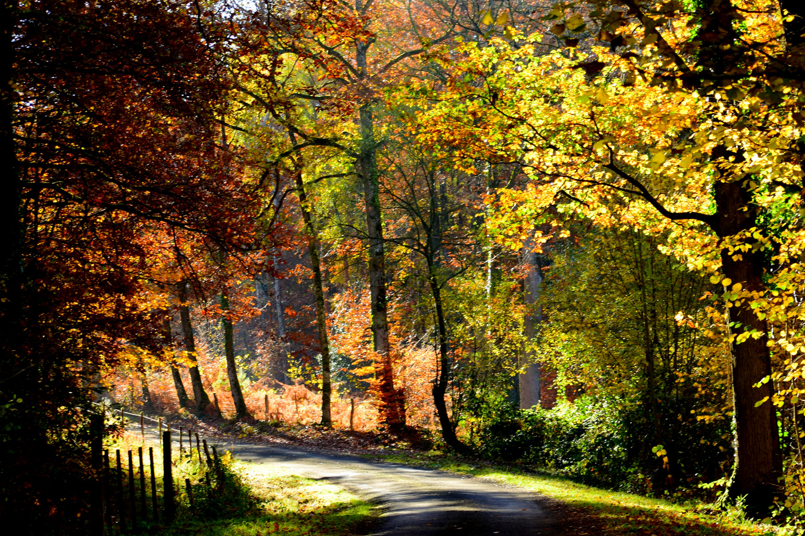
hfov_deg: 16.9
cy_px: 264
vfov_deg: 11.3
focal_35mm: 121
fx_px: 2705
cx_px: 414
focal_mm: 70
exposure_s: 1/40
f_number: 4.5
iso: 125
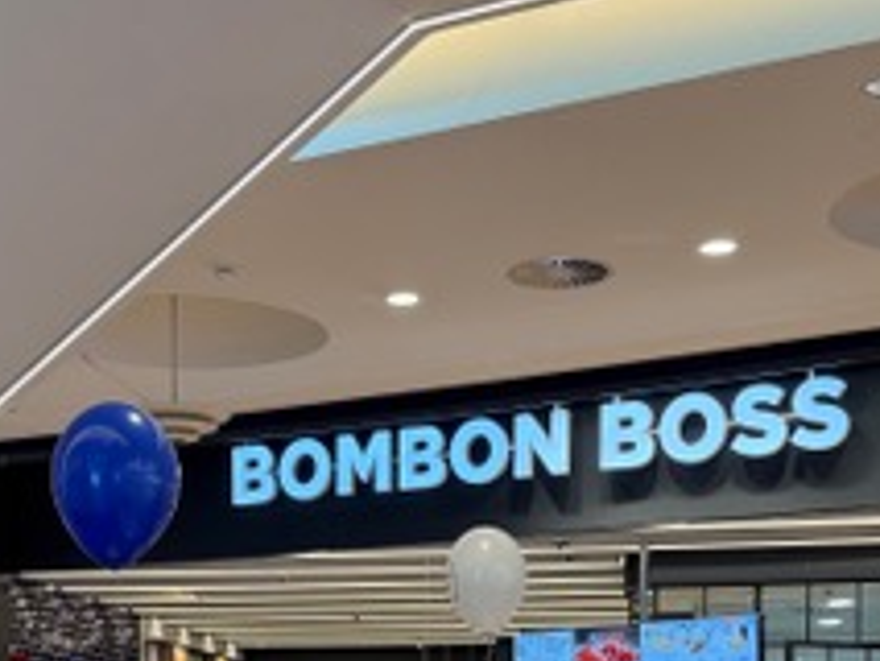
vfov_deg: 19.3
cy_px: 785
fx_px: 1831
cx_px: 384
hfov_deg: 27.0
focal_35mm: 72
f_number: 1.78
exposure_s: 1/100
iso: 125
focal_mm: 6.76
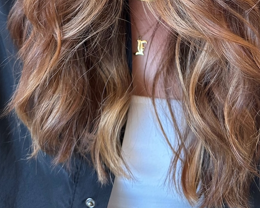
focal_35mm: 52
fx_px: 400
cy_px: -32
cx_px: 152
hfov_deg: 35.9
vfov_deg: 26.4
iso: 250
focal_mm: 6.86
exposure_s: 1/108
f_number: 1.78
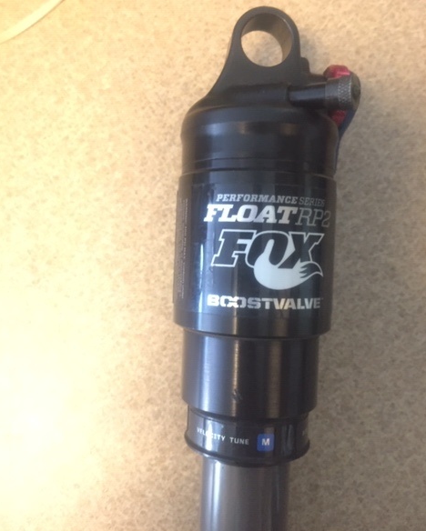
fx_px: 488
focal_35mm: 31
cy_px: 247
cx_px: 213
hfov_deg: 47.2
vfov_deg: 57.1
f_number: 2.2
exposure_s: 1/15
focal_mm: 4.15
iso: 500
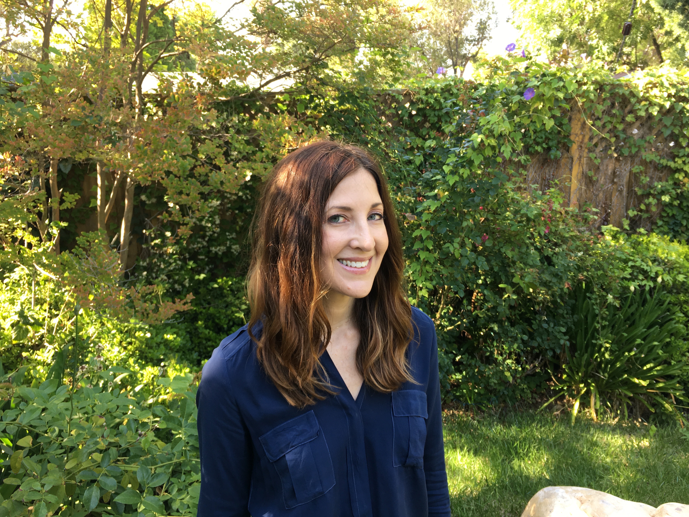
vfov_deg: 48.2
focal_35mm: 29
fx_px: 577
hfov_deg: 61.7
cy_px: 258
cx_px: 344
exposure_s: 1/60
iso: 25
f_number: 2.2
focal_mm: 4.15
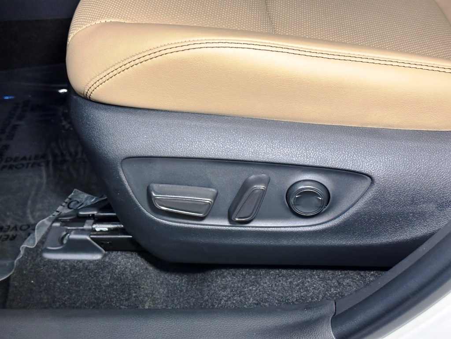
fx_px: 625
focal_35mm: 48
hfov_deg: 39.7
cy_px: 170
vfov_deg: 30.3
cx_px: 226
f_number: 1.78
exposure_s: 1/40
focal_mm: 6.86
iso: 250
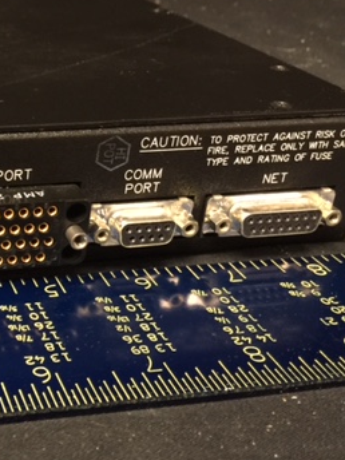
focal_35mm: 54
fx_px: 718
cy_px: 237
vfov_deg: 35.5
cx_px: -55
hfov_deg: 24.8
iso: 125
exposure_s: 1/10
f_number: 2.2
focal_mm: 4.15
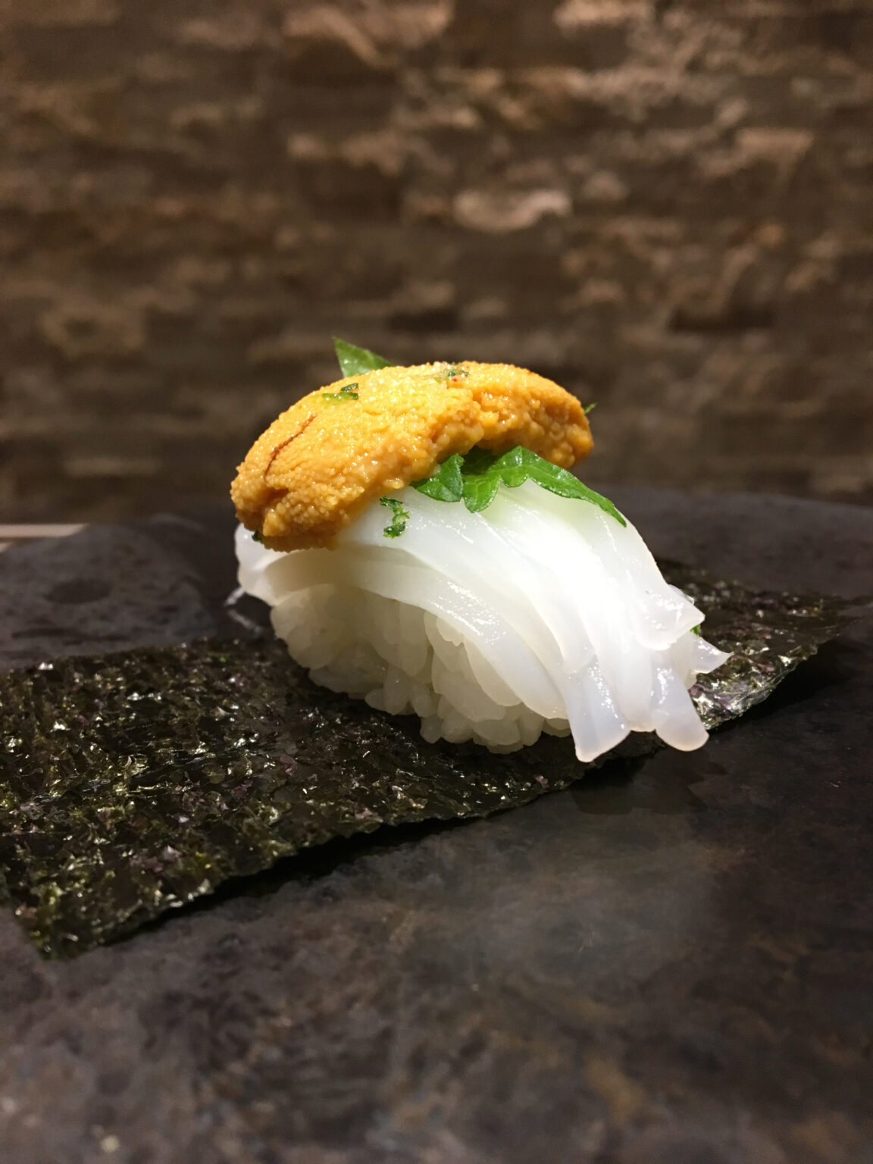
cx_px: 436
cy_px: 582
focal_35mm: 29
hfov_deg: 48.2
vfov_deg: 61.7
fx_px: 975
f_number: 2.2
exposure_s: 1/30
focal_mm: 4.15
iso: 125
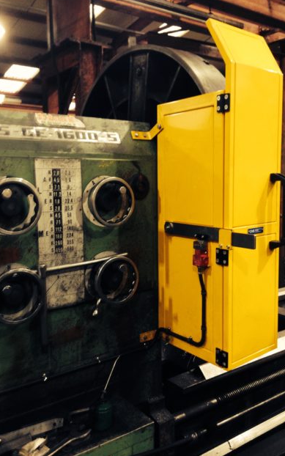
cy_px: 224
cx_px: 151
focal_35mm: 36
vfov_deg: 54.0
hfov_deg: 35.3
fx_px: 447
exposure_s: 1/20
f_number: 2.4
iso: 160
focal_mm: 4.12
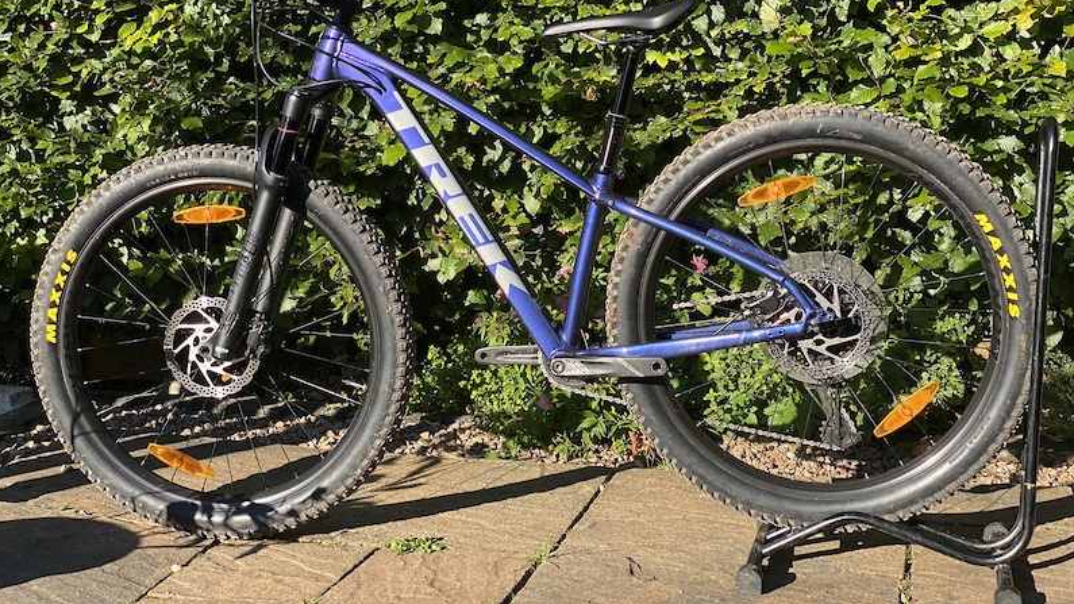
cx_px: 536
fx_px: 1623
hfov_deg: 36.6
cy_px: 268
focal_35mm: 57
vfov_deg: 21.1
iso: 20
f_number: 2
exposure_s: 1/387
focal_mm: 6
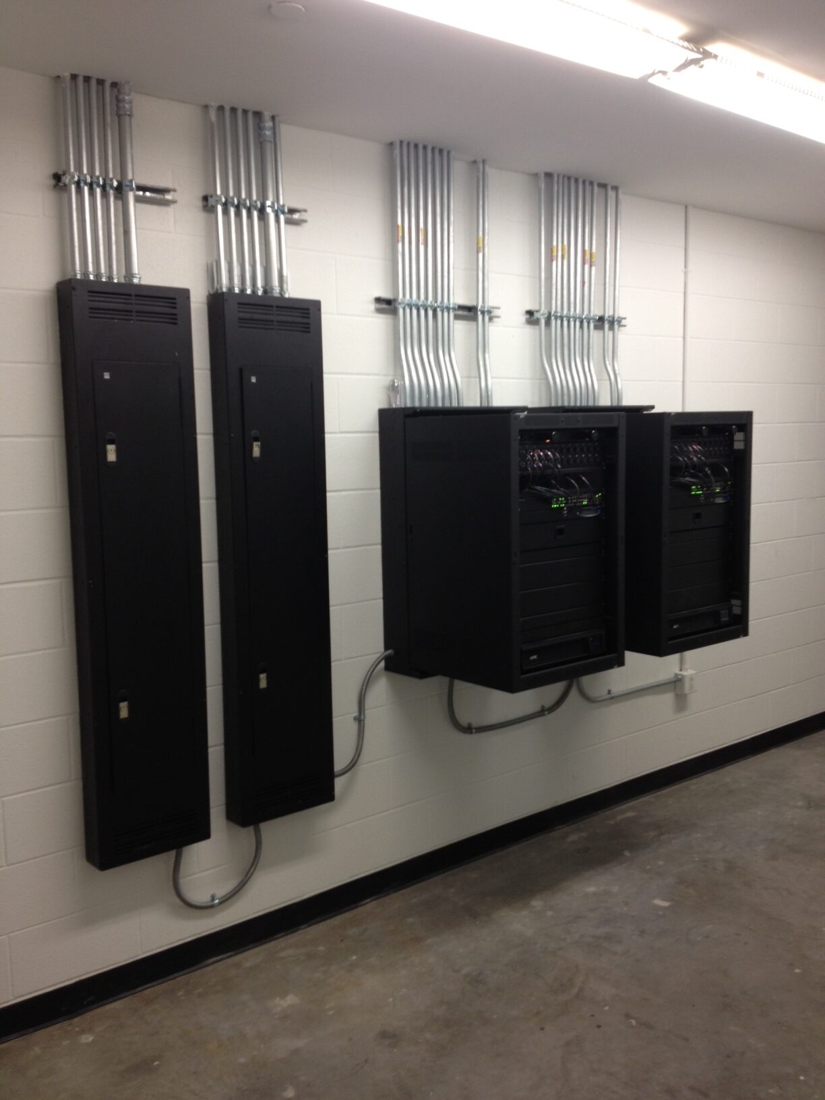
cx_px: 412
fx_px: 1112
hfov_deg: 40.7
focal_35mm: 35
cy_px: 550
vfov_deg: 52.6
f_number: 2.4
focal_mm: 4.28
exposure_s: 1/20
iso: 50
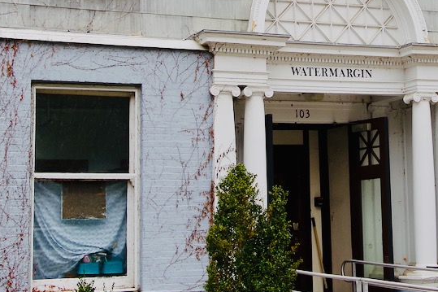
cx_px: 317
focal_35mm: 89
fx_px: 1082
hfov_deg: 22.7
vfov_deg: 15.1
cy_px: -6
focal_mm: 20
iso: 200
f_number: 5
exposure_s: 1/125
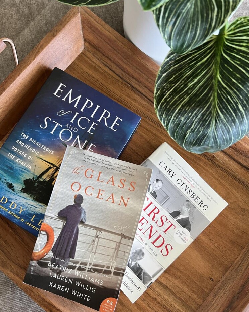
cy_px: 148
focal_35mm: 28
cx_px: 123
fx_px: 258
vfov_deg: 62.2
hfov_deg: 51.5
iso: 125
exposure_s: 1/62
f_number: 1.5
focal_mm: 5.7
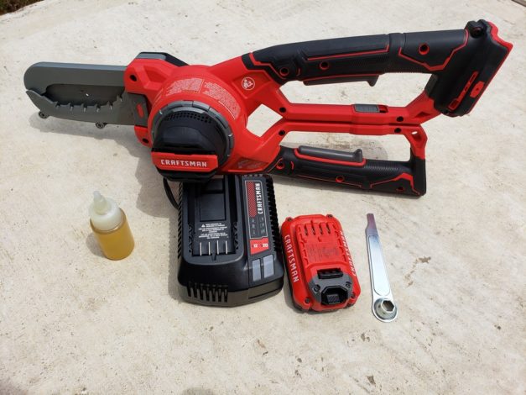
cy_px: 198
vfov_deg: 53.0
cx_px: 263
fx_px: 395
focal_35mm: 26
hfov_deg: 67.3
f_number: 2.4
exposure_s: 1/2291
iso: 50
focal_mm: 4.3
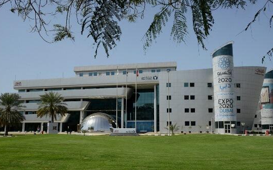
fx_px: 238
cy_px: 99
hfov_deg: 59.6
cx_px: 146
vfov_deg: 39.3
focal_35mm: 32
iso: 200
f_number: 22
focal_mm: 28
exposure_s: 1/60
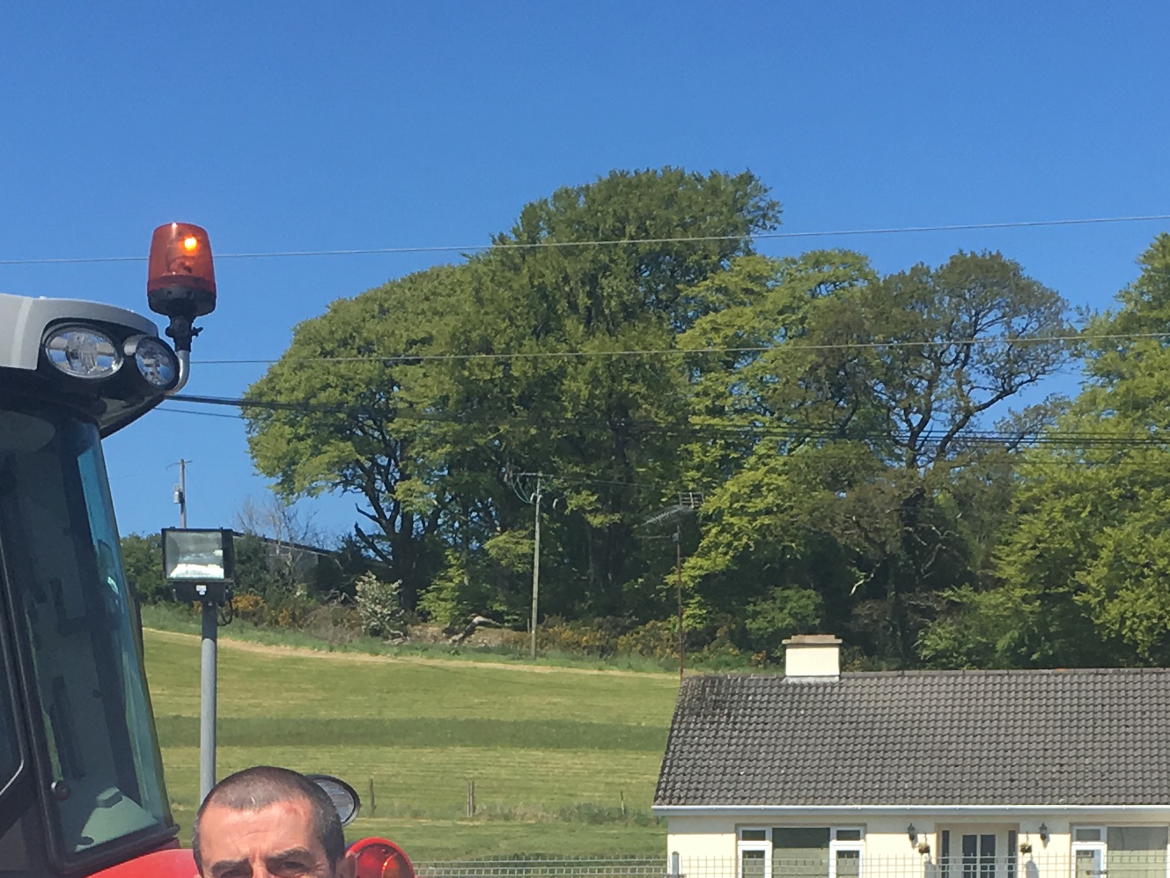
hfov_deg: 22.3
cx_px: 574
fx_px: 2975
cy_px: 1188
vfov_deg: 15.8
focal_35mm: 88
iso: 25
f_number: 2.2
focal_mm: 4.15
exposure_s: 1/1282
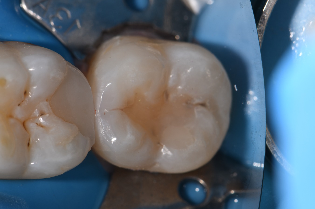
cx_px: 158
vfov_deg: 8.7
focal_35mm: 157
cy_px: 104
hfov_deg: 13.1
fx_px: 1373
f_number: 32
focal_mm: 105
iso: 200
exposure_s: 1/160
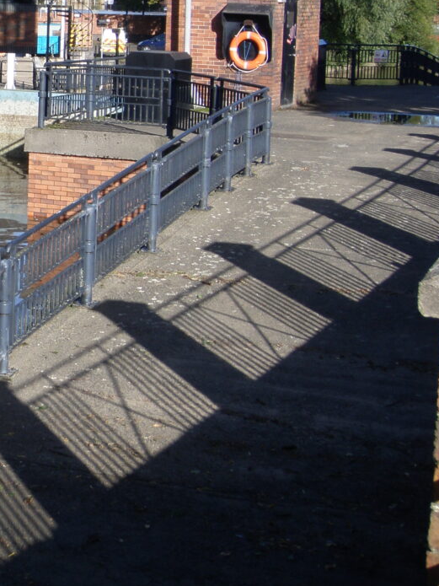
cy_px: 104
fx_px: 1421
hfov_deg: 17.2
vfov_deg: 22.9
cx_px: 13
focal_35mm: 84
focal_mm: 6.7
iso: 50
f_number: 4.5
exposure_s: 1/160
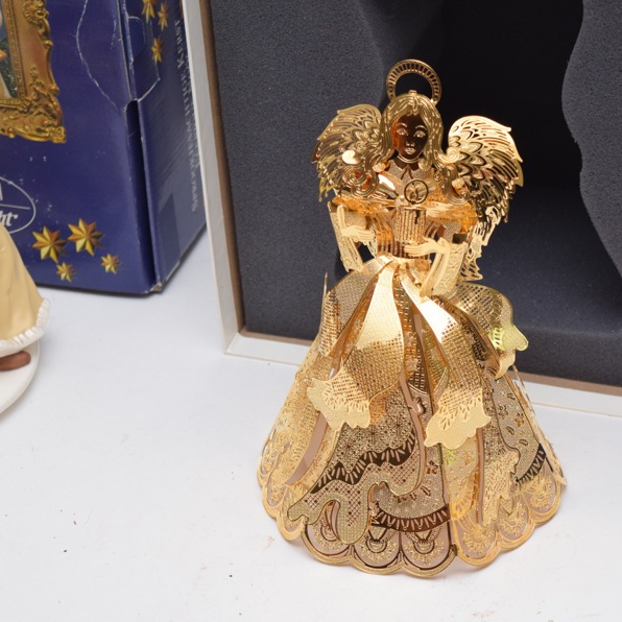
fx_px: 2393
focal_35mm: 118
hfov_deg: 14.8
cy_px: 310
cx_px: 406
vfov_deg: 14.8
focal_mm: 55
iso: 800
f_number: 5.6
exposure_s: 1/100
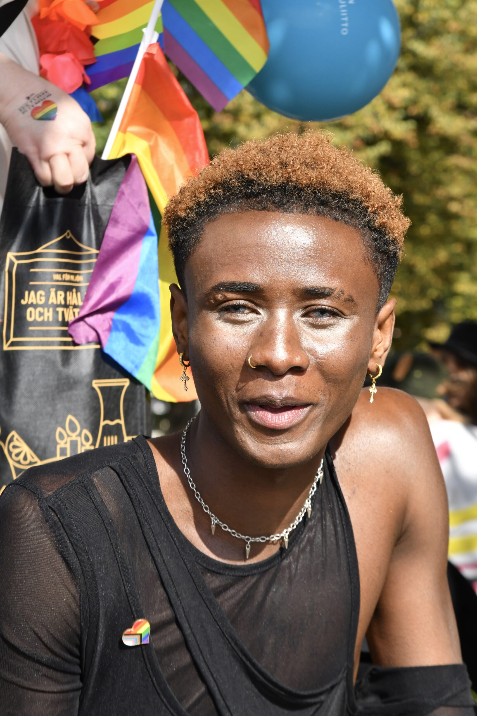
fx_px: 1947
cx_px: 238
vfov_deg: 20.8
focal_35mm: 98
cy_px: 358
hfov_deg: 14.0
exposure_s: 1/1000
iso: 800
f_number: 10
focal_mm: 98
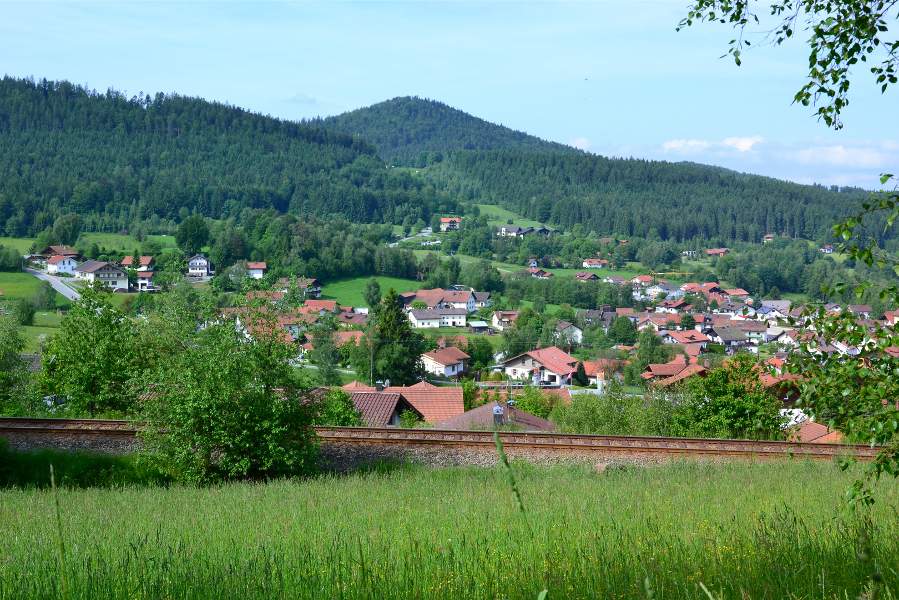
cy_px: 300
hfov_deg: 43.6
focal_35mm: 45
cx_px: 450
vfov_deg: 29.9
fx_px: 1124
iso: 400
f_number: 10
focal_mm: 30
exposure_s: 1/320
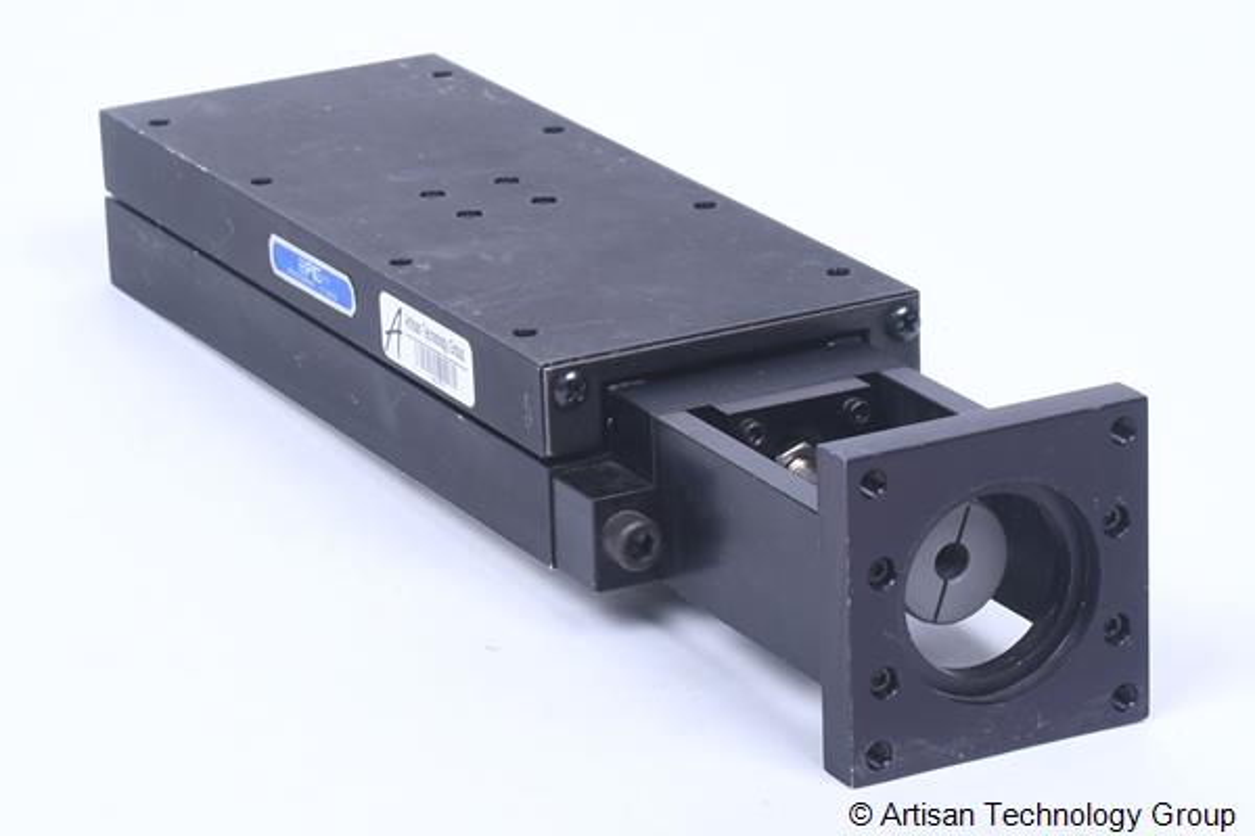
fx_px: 2614
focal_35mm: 75
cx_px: 628
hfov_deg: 27.0
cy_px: 418
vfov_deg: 18.2
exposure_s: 1/250
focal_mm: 50
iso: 200
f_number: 16
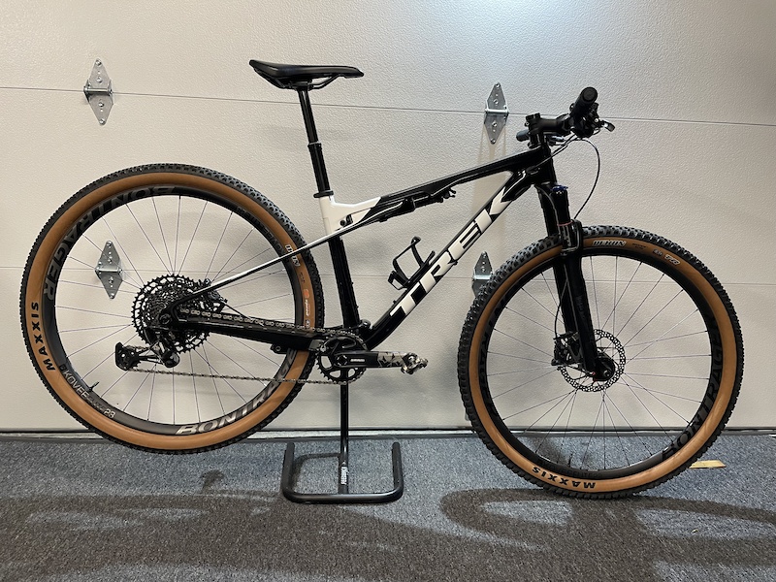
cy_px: 291
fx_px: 583
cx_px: 388
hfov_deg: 67.3
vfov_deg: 53.1
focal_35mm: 26
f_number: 1.6
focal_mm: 4.2
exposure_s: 1/60
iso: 100
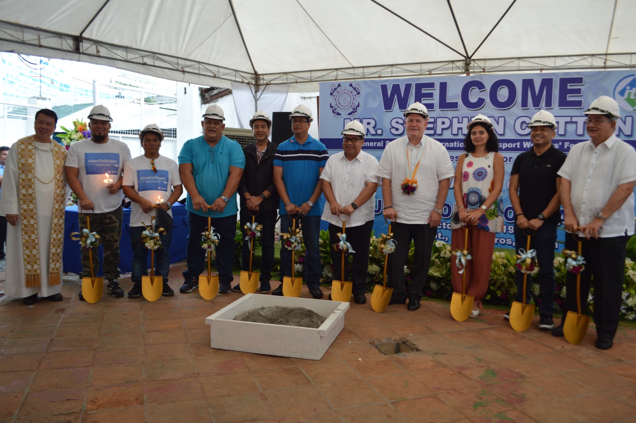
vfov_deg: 47.9
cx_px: 318
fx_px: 477
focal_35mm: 27
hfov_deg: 67.4
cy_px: 212
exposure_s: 1/25
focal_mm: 18
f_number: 3.5
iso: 400
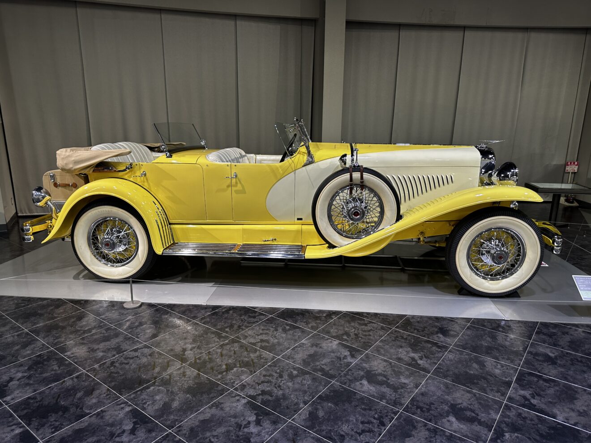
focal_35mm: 24
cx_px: 296
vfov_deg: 56.8
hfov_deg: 71.6
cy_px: 222
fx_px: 410
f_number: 1.78
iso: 125
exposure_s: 1/60
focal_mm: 6.86
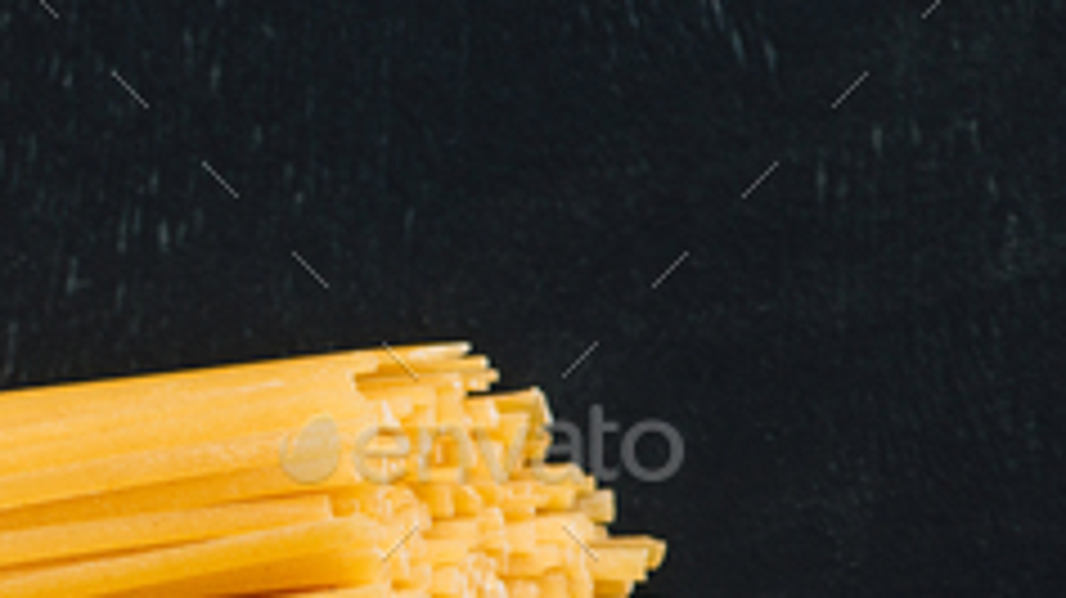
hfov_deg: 7.8
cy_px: 661
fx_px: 7741
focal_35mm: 274
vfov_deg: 4.4
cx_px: -207
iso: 250
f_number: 7.1
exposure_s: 1/200
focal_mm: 105
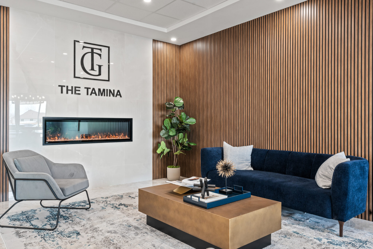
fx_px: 269
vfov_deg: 49.5
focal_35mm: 26
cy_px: 124
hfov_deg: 69.4
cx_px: 186
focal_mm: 26
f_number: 9
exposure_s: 1/5
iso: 400
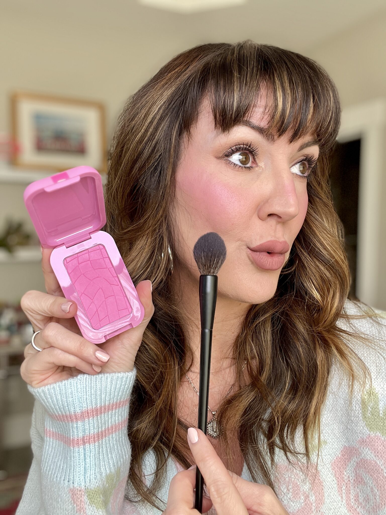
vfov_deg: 60.0
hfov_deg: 46.8
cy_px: 258
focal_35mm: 30
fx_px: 446
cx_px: 193
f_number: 2.2
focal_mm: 2.71
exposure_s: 1/121
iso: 40
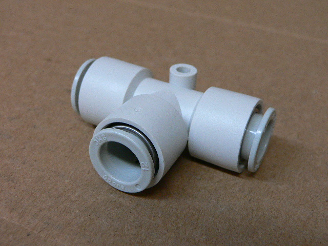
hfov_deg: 37.5
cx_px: 164
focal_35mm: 51
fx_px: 483
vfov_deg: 28.6
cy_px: 123
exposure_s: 1/40
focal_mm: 6.8
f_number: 2.8
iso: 200
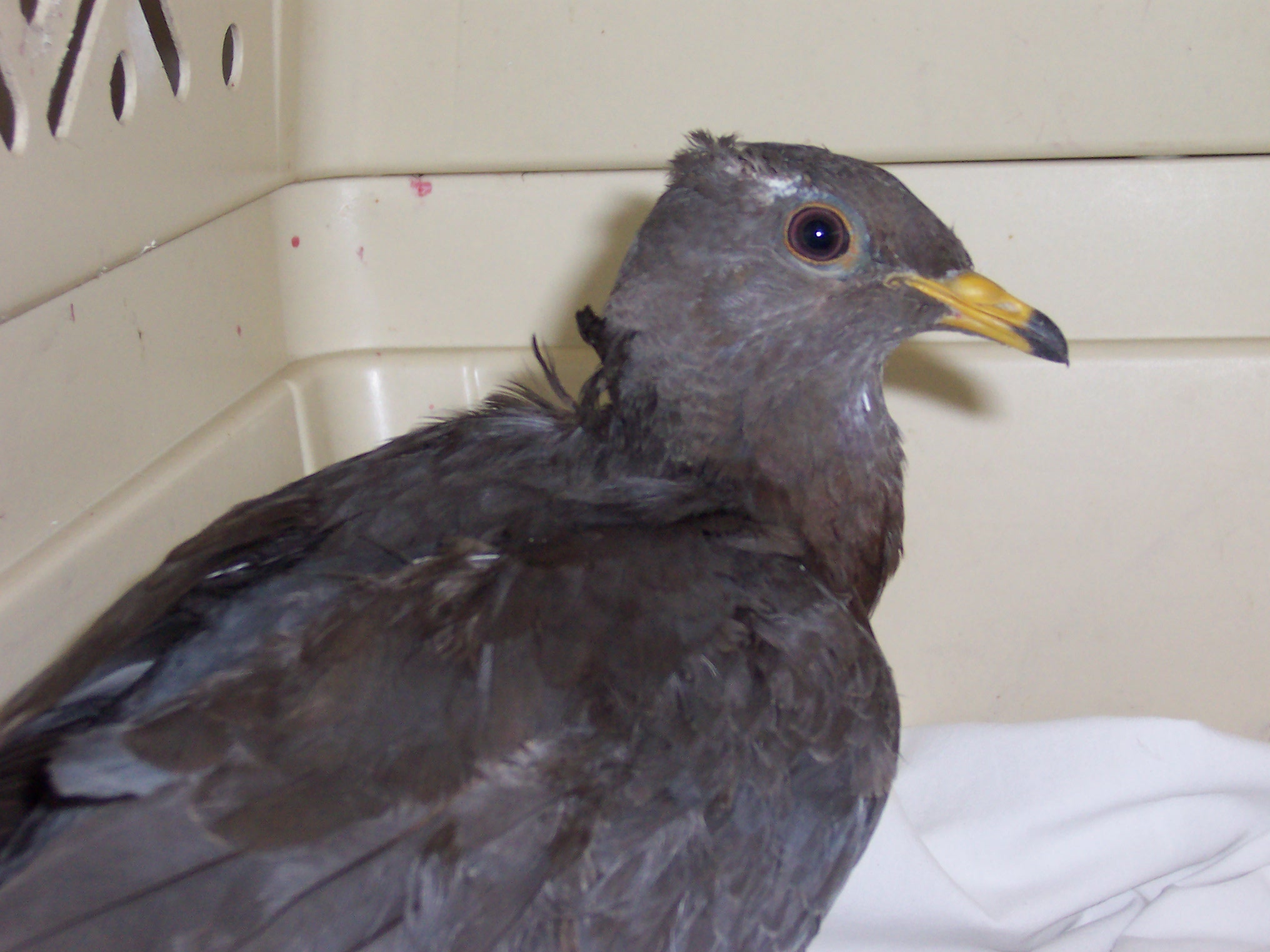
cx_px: 635
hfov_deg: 20.0
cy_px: 476
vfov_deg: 15.1
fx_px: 3595
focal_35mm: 98
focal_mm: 15.2
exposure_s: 1/90
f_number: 4
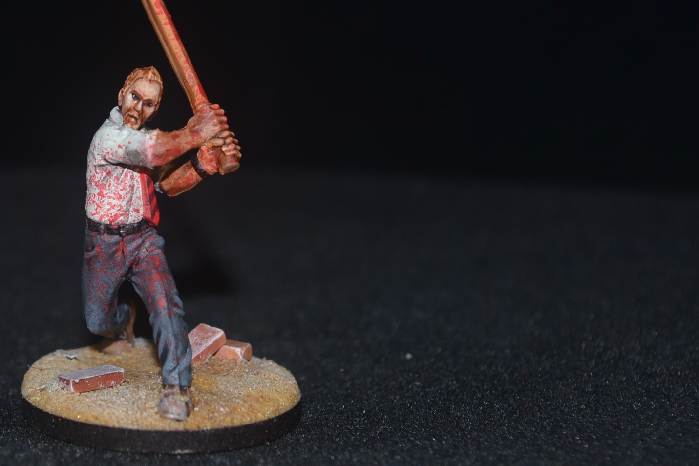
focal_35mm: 133
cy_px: 176
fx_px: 2578
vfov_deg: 10.3
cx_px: 210
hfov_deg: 15.4
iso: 100
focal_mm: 55
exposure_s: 1/60
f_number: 8
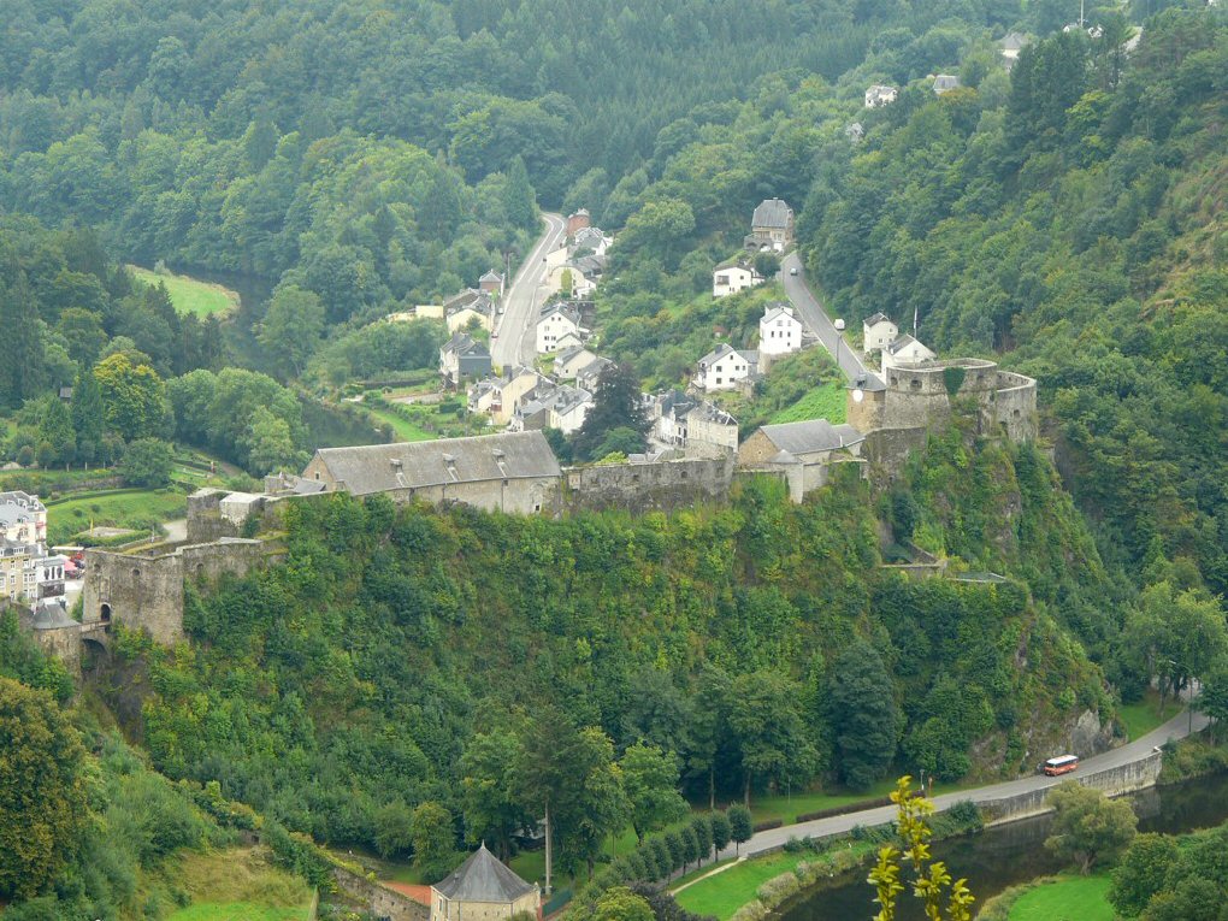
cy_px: 460
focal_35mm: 144
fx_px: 5108
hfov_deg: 13.7
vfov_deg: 10.3
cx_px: 614
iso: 100
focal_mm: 23.7
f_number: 3.6
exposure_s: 1/100
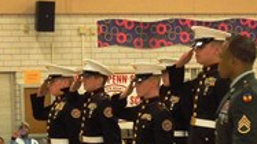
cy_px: 195
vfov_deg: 5.4
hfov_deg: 9.7
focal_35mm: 222
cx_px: 218
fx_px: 1512
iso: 800
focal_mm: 12.5
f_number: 4.4
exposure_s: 1/40
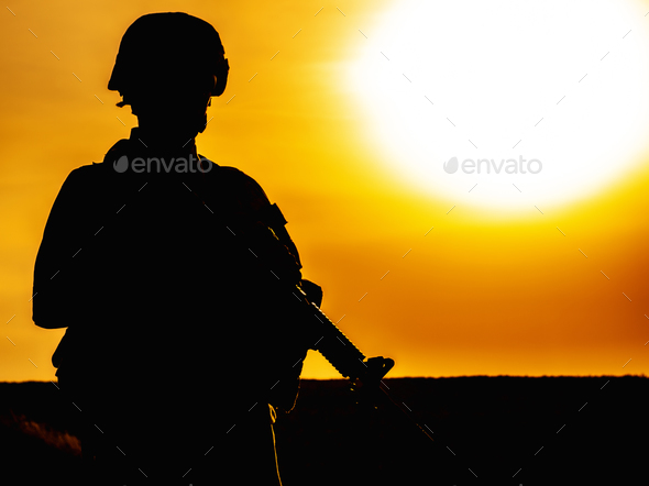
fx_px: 2174
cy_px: 243
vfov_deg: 12.8
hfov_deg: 17.0
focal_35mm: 116
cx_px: 324
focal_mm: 58
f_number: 7.1
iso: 100
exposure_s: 1/320
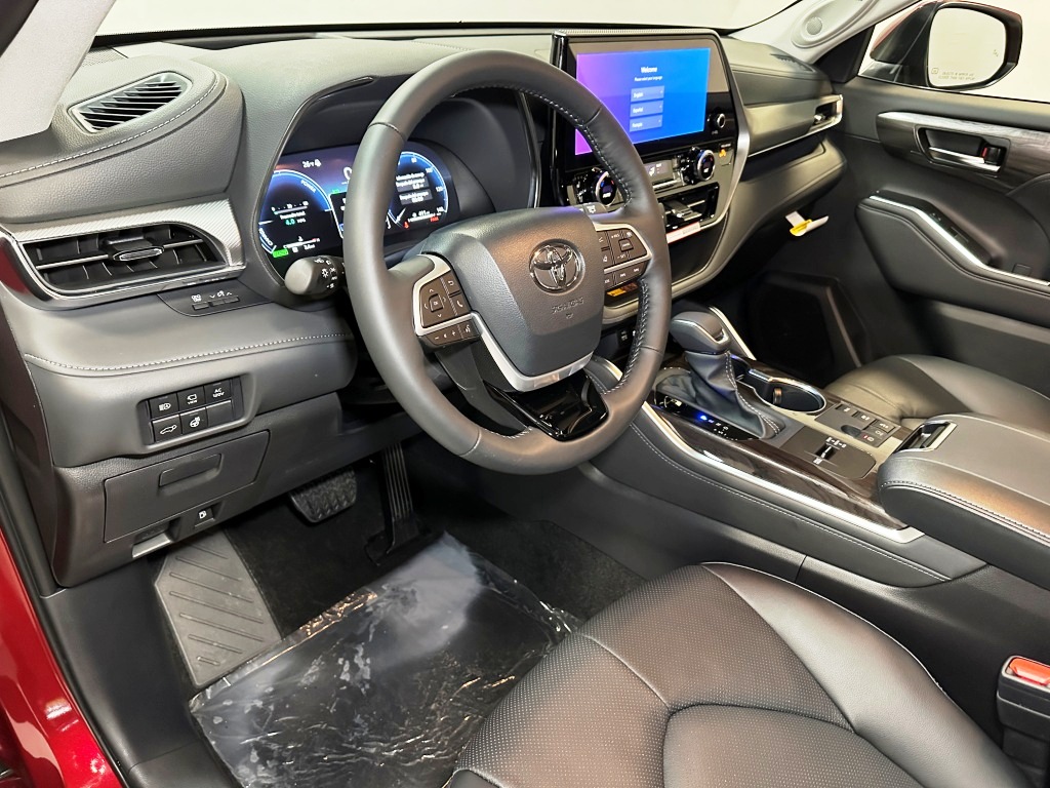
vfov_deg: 56.8
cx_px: 525
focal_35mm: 24
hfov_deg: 71.6
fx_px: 728
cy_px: 394
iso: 800
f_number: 1.78
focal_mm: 6.86
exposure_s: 1/30
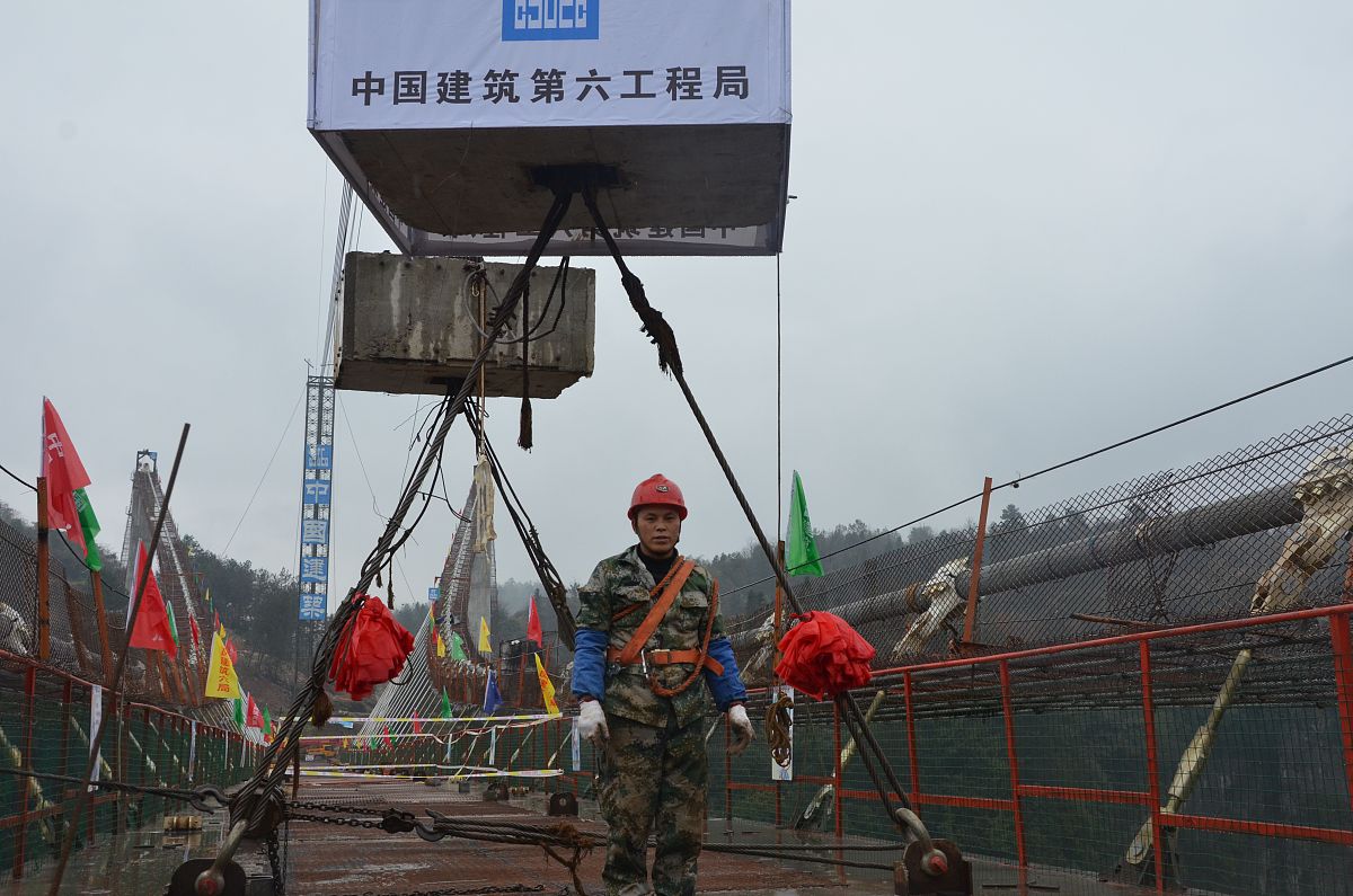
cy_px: 448
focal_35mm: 39
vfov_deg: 34.1
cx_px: 676
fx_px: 1463
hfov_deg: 49.6
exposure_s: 1/320
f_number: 9
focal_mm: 26
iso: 640
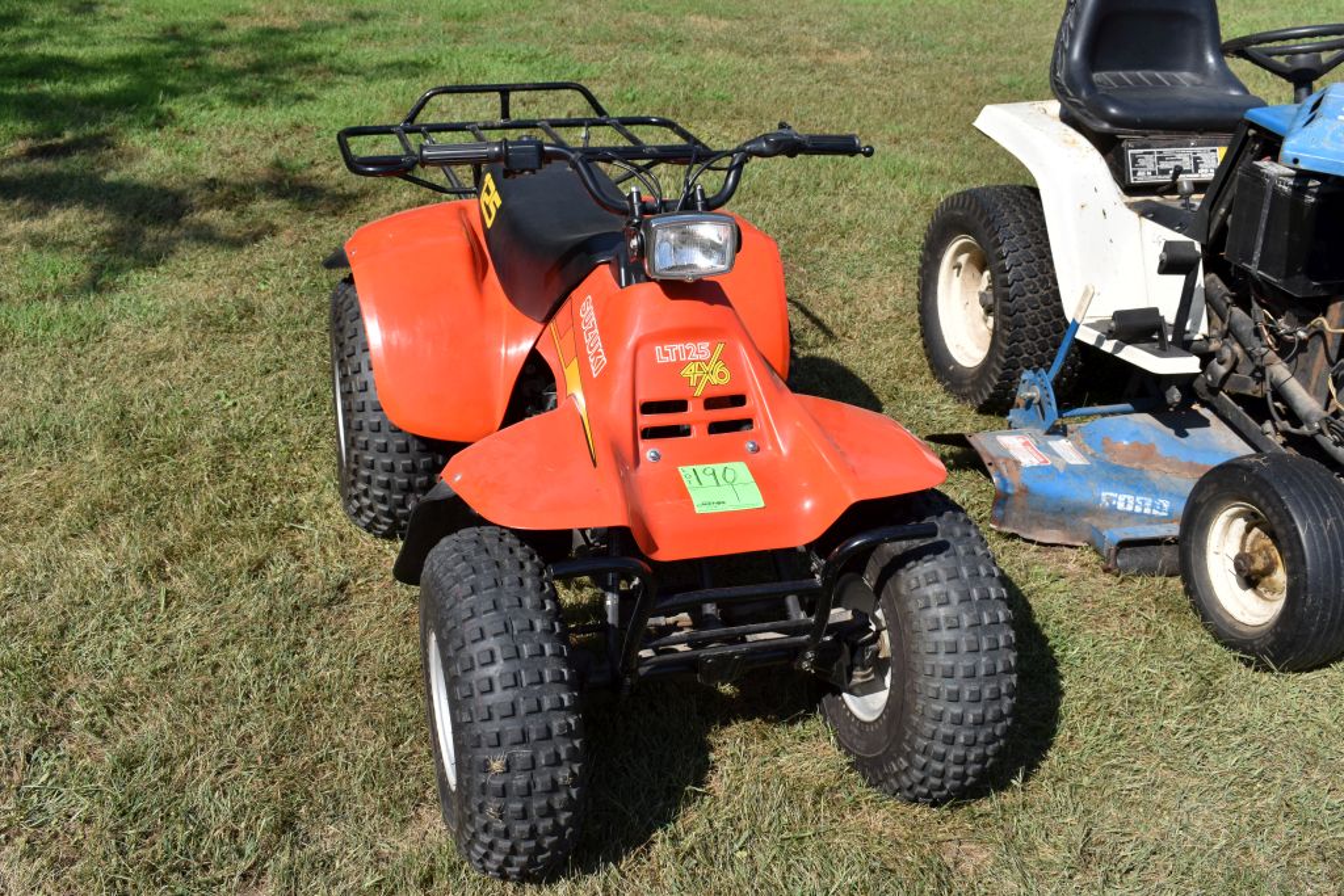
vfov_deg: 36.9
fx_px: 1344
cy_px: 448
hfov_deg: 53.1
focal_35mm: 36
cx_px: 672
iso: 200
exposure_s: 1/400
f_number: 10
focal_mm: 24
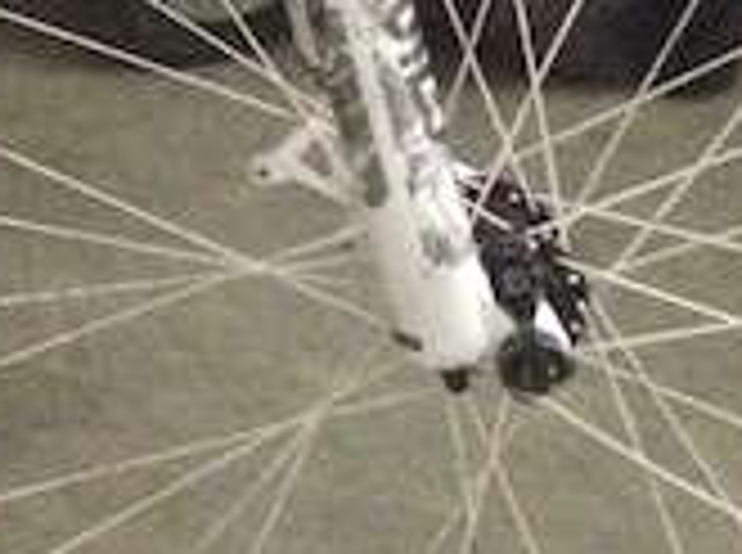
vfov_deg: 10.2
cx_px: -711
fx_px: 3016
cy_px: -243
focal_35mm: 141
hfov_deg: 12.5
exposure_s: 1/15
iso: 1000
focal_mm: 4.15
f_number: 2.2
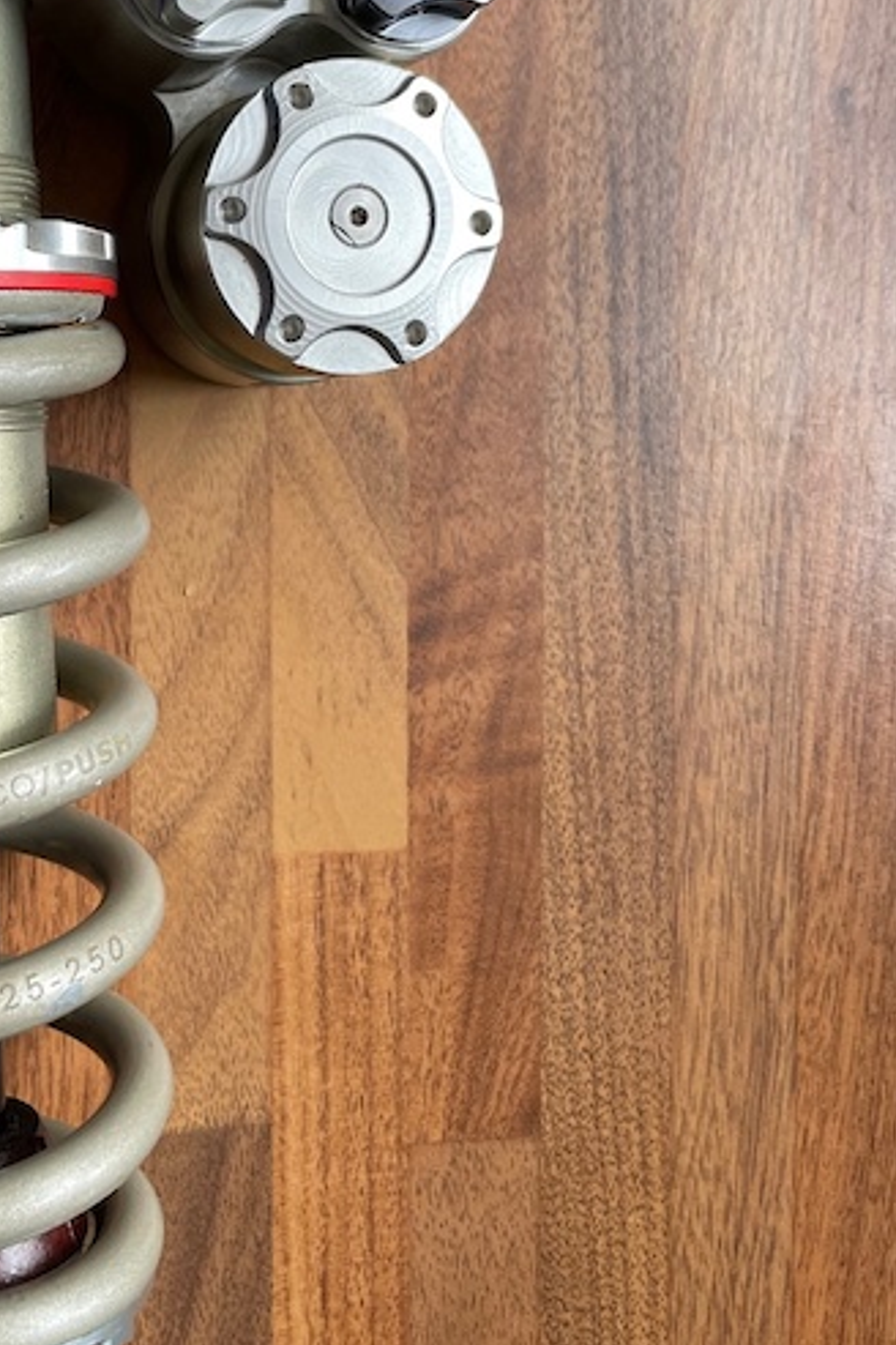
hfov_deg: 29.4
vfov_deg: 44.2
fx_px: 1643
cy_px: 525
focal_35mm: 44
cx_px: 109
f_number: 1.6
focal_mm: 4.2
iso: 125
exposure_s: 1/113
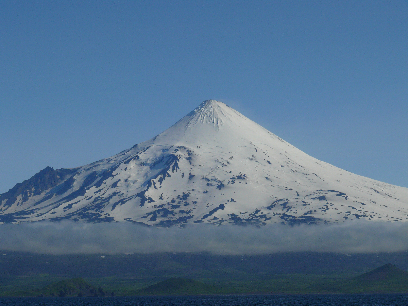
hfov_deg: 14.7
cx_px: 204
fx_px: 1579
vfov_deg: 11.1
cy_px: 153
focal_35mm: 134
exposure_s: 1/800
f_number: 8
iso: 100
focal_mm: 28.2
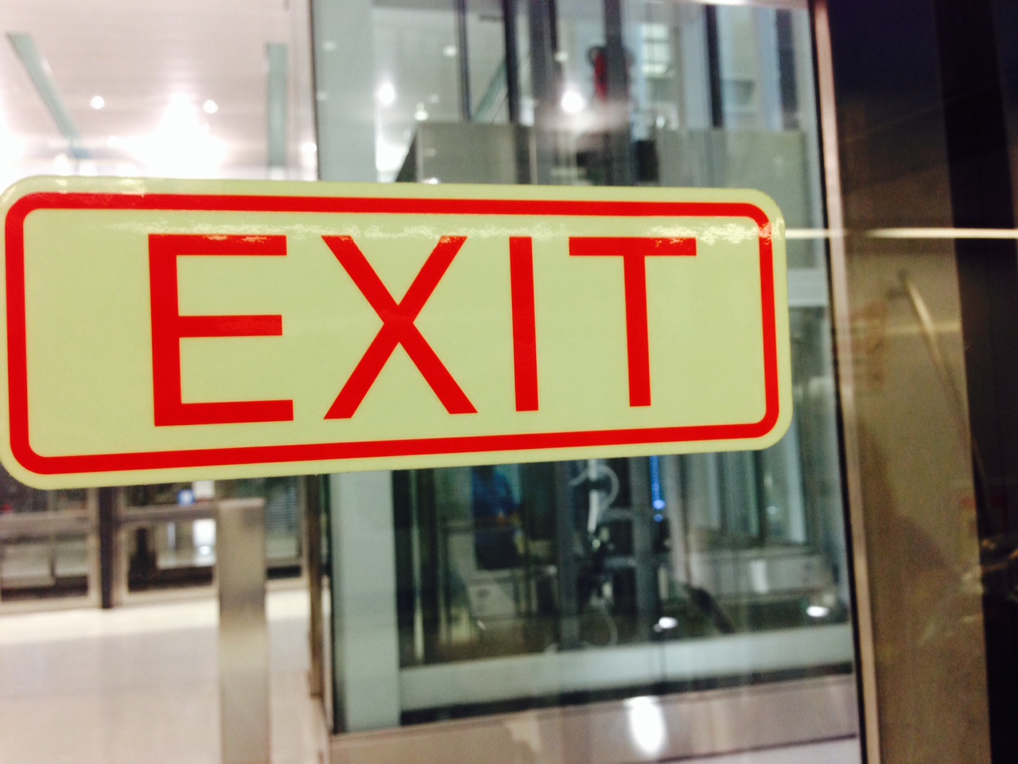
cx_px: 509
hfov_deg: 55.4
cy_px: 382
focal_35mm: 33
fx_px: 970
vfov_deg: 42.9
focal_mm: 4.12
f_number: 2.4
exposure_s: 1/20
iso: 100
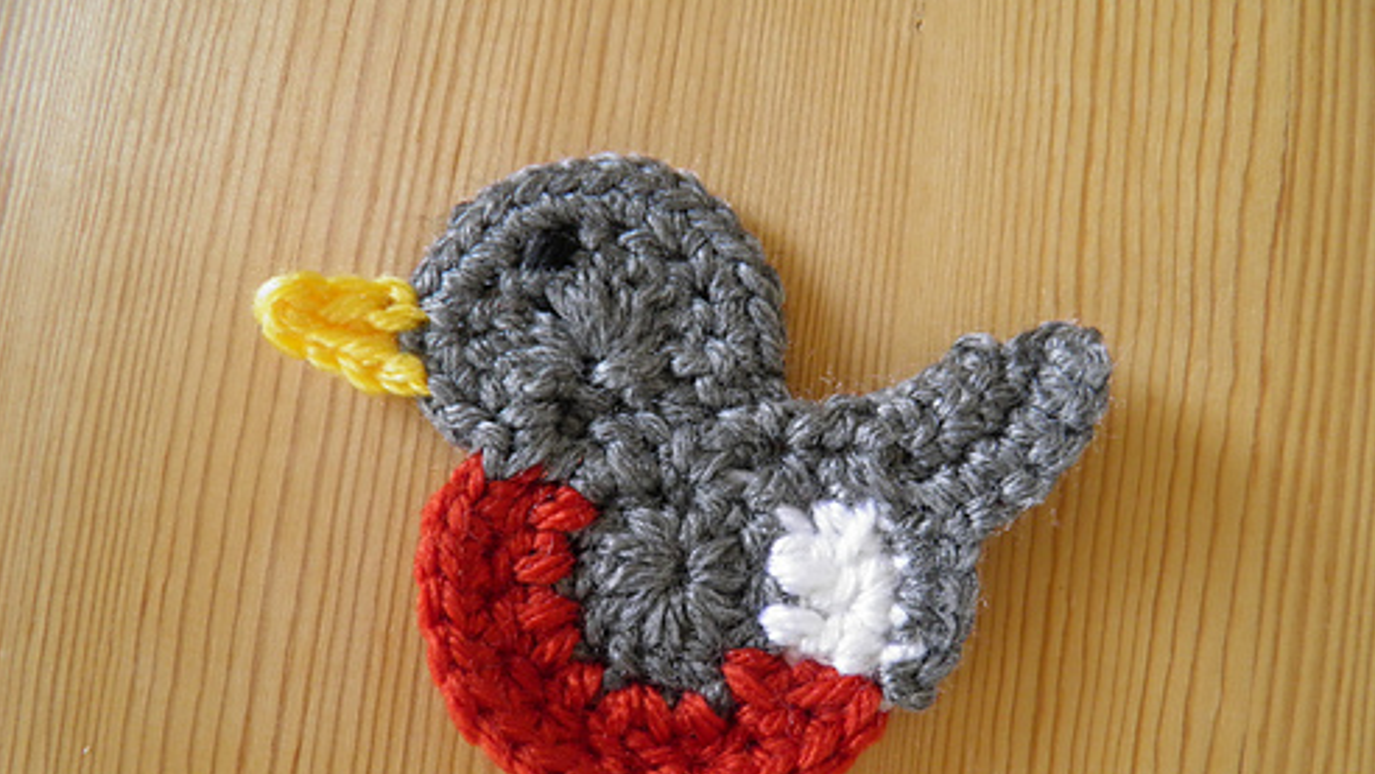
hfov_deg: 62.6
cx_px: 685
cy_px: 465
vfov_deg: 37.7
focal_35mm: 31
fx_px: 1130
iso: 125
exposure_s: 1/30
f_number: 2.8
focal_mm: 4.9
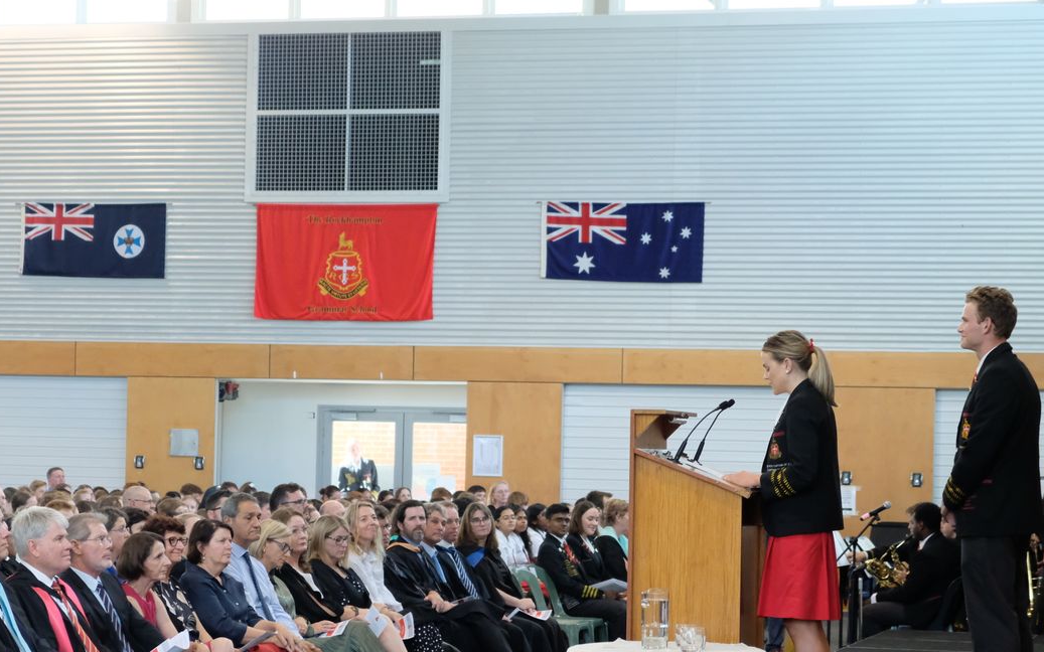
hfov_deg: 21.2
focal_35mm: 98
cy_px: 395
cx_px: 464
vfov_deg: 13.3
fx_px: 2788
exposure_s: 1/320
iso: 4000
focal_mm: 55
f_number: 4
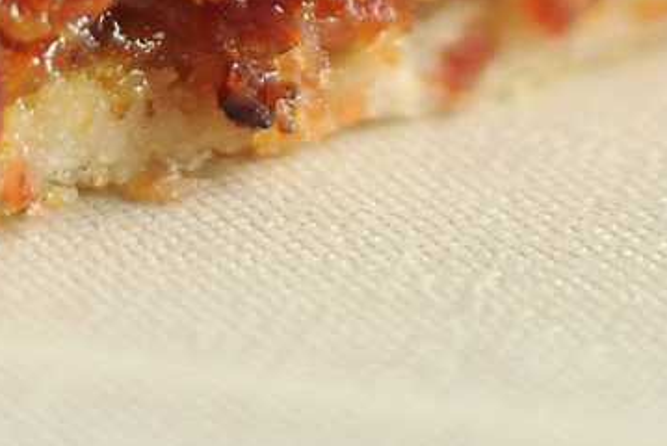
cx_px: 182
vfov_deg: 3.2
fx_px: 7918
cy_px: -736
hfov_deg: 4.8
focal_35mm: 427
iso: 400
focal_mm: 50
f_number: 2
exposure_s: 1/160
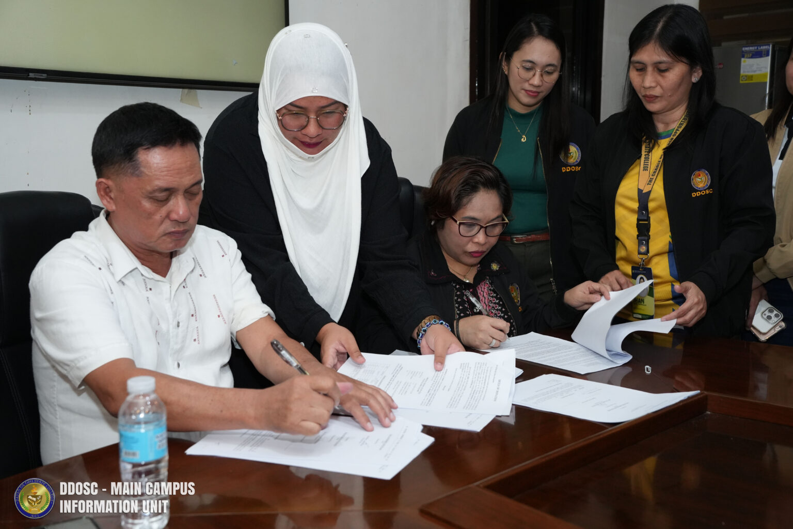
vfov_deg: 30.5
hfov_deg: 44.5
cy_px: 264
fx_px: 969
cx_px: 396
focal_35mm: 44
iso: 4000
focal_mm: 44
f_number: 6.3
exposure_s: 1/200
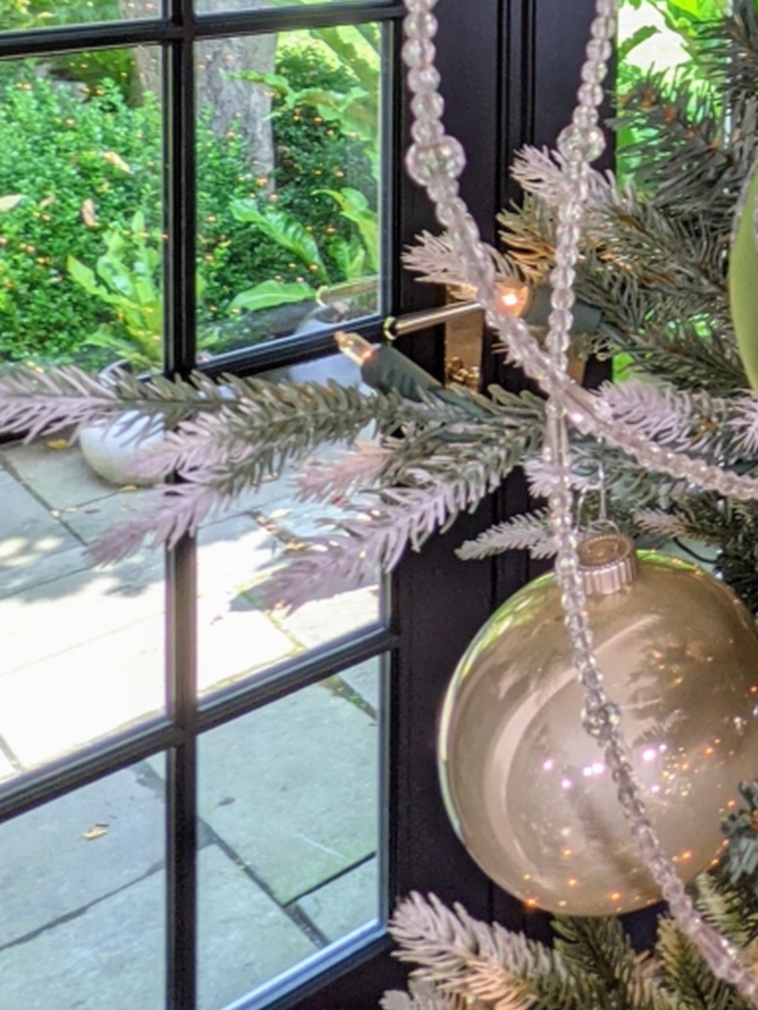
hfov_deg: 25.8
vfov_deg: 34.2
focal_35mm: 48
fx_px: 1401
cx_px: 993
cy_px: -110
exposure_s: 1/42.4
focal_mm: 2.22
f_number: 2.2
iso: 35
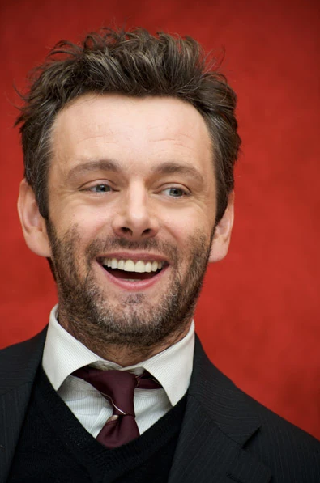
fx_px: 2426
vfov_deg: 11.4
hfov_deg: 7.5
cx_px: 160
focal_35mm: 181
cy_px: 242
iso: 500
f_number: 5.6
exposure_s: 1/60
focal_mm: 180
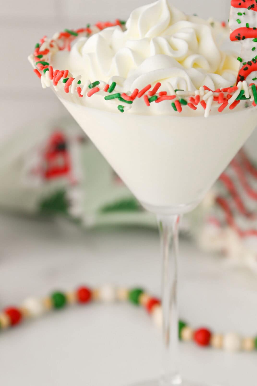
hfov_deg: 8.2
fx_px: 1791
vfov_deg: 12.3
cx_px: 185
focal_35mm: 167
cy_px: 187
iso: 180
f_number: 5
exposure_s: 1/125
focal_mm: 105
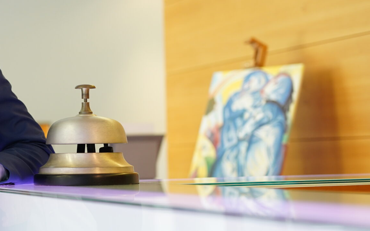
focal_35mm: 91
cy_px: 107
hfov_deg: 22.4
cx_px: 55
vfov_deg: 14.4
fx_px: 918
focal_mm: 50
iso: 1250
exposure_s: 1/125
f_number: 2.2
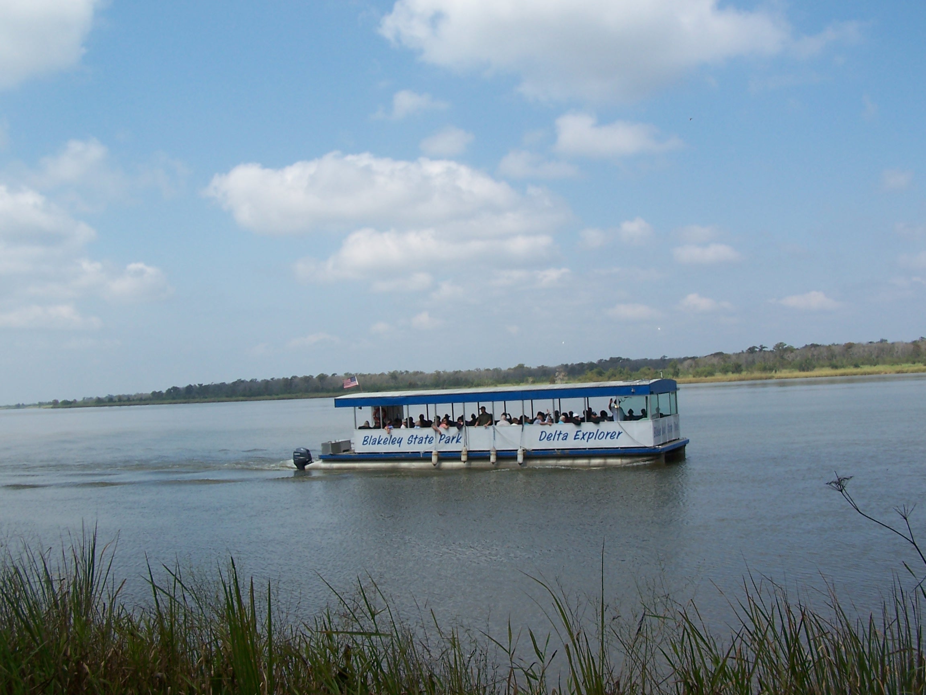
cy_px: 348
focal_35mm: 38
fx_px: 1017
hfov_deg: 49.0
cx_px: 463
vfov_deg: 37.7
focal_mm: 6.3
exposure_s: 1/500
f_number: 5.6
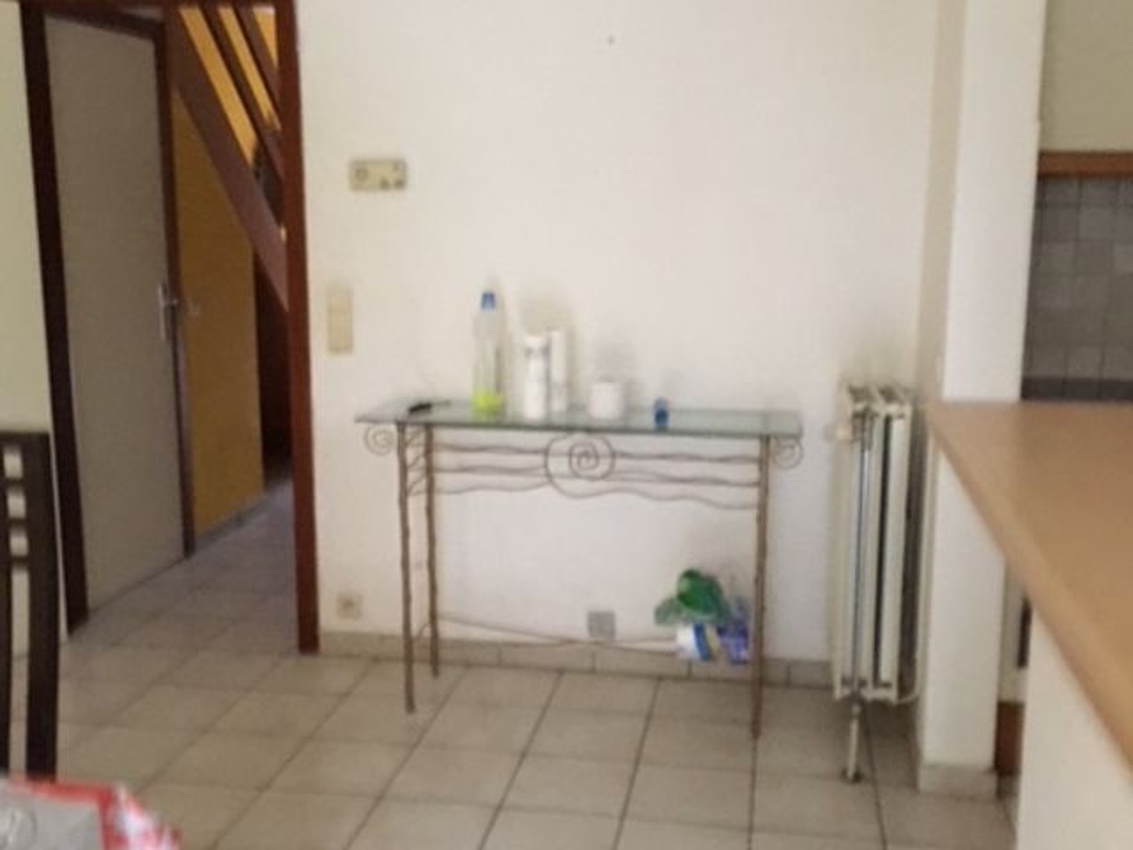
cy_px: 425
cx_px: 566
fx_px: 949
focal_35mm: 29
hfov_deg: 61.7
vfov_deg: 48.2
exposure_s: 1/17
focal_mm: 4.15
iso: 500
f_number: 2.2
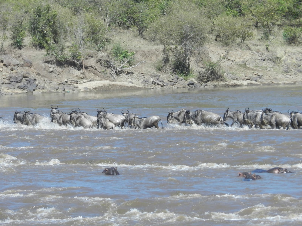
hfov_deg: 4.6
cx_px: 151
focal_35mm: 435
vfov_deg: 3.4
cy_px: 113
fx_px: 3795
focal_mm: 77.3
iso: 400
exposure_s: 1/1250
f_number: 5.6
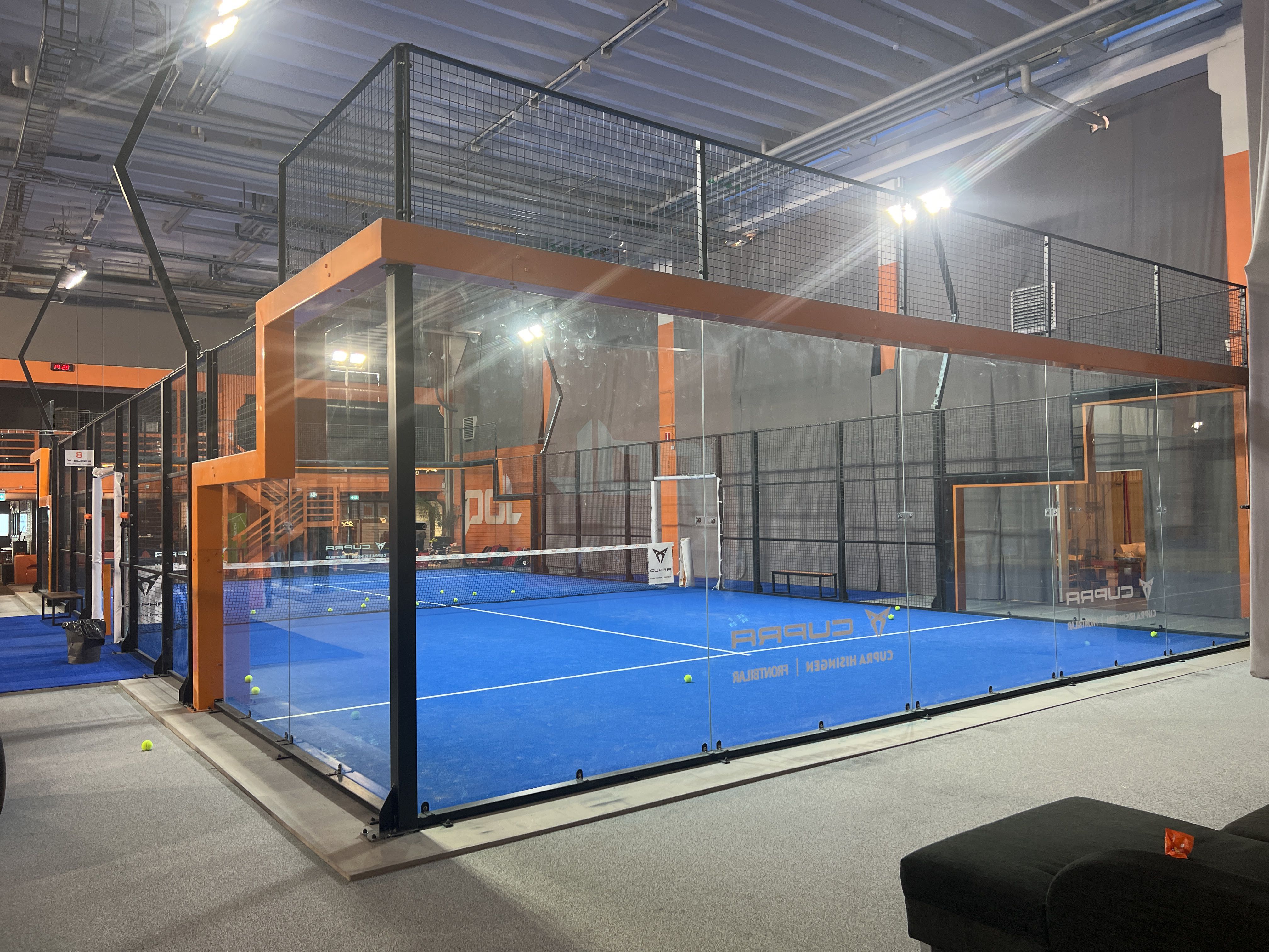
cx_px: 634
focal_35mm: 26
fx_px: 953
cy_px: 476
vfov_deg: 53.1
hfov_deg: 67.3
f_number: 1.5
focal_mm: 5.7
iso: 125
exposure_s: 1/50
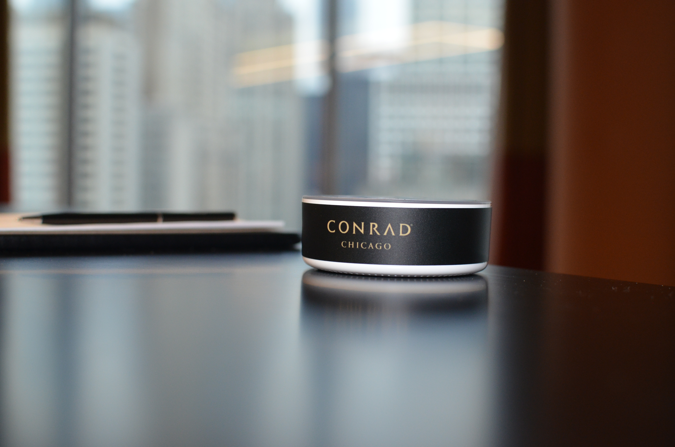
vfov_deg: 25.6
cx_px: 338
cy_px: 224
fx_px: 982
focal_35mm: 52
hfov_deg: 37.9
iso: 1000
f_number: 4
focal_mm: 35
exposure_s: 1/200
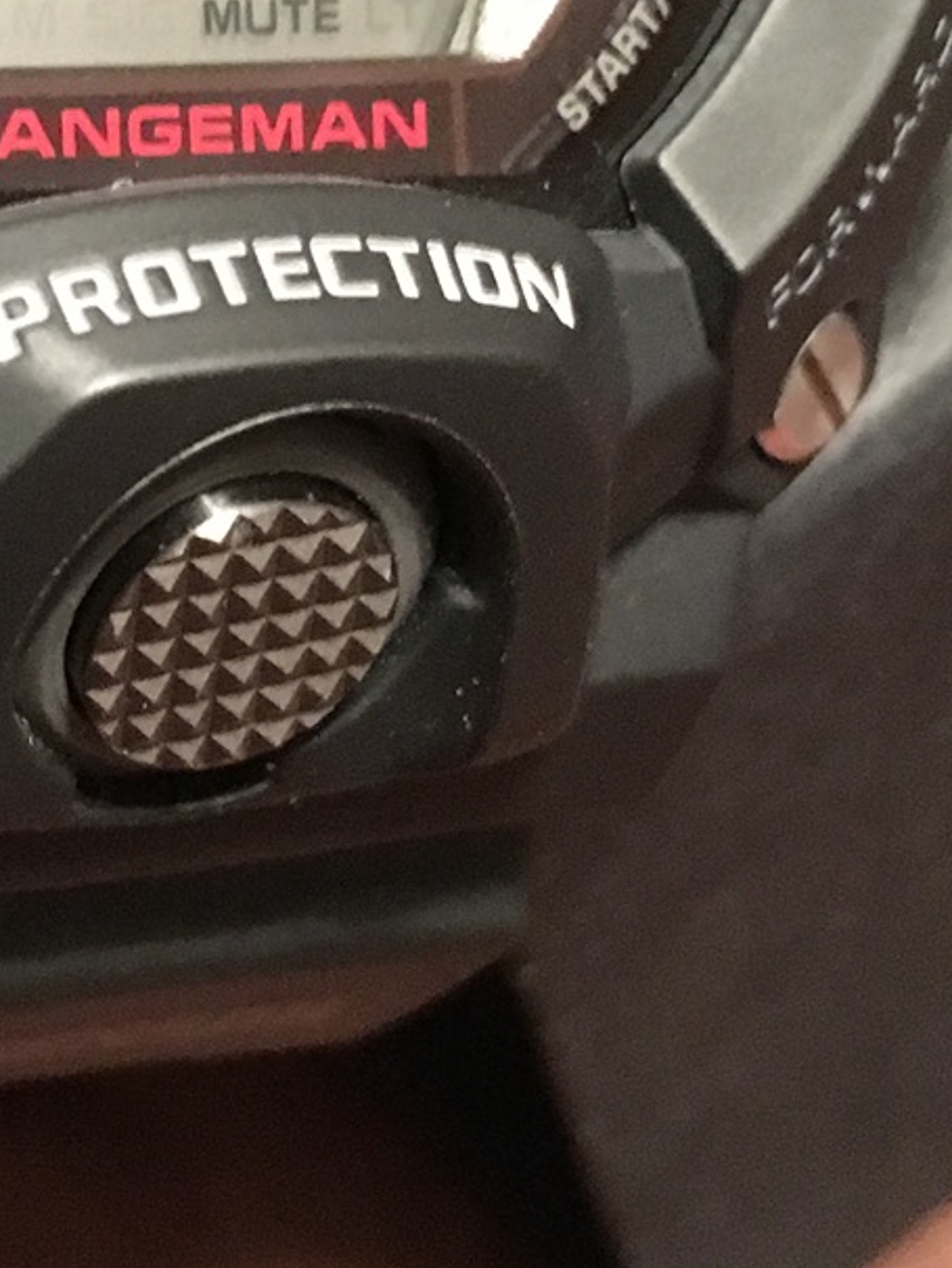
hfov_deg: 14.8
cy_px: 50
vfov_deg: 19.5
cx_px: -50
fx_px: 3591
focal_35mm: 98
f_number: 2.2
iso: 500
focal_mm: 4.15
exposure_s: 1/15
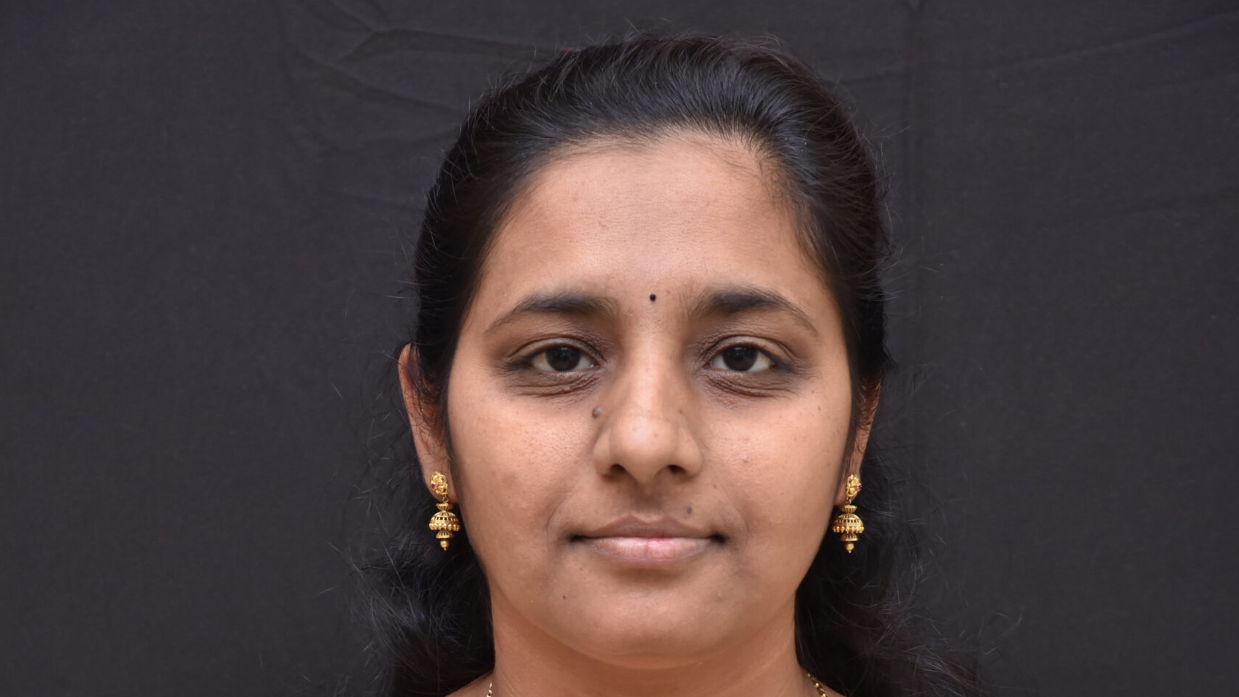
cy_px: 813
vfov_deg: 7.3
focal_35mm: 166
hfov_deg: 13.0
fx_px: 5454
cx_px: 616
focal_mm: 105
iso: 800
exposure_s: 1/180
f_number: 8
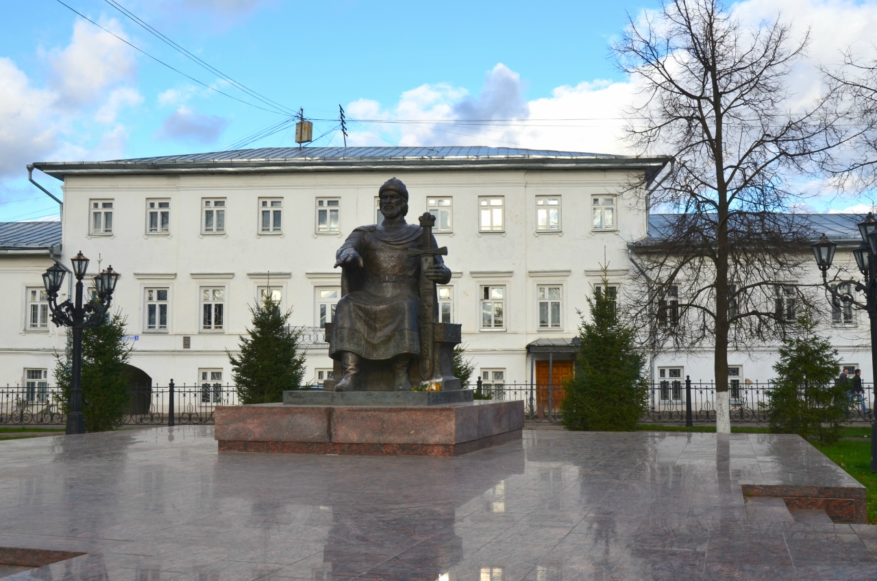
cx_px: 438
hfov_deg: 51.4
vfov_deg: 35.3
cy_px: 290
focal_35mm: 38
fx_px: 912
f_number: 11
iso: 160
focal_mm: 25
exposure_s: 1/125
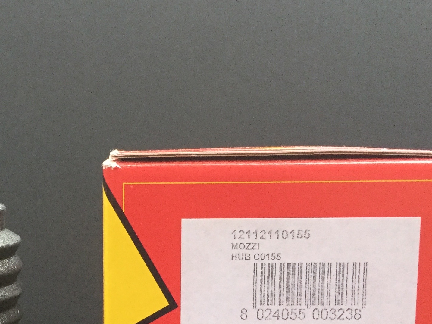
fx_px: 824
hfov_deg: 28.9
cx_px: 99
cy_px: 291
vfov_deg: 21.8
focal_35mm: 66
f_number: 2.2
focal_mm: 4.15
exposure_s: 1/30
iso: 200
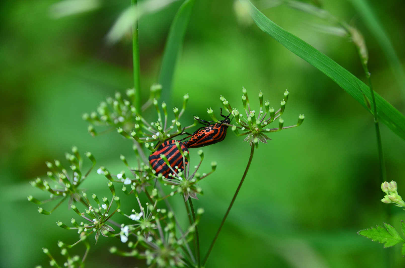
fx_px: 1515
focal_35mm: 135
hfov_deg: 15.2
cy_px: 134
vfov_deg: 10.1
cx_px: 202
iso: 250
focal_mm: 90
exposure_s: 1/320
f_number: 5.3
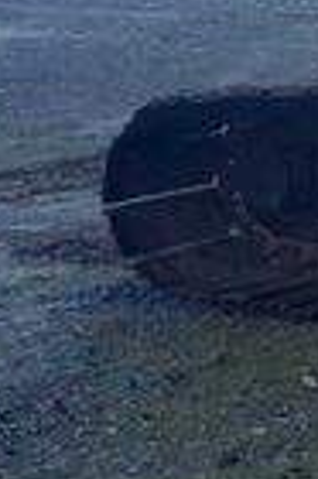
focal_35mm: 116
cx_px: 927
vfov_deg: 17.2
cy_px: -24
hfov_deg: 9.5
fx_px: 1541
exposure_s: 1/493
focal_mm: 4
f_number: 1.8
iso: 40
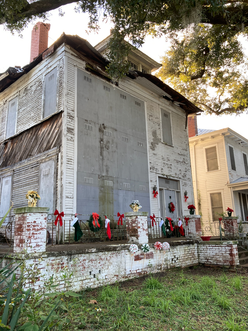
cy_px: 166
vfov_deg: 63.4
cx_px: 124
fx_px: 267
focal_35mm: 28
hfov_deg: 49.7
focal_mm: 3.99
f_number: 1.8
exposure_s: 1/121
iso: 50
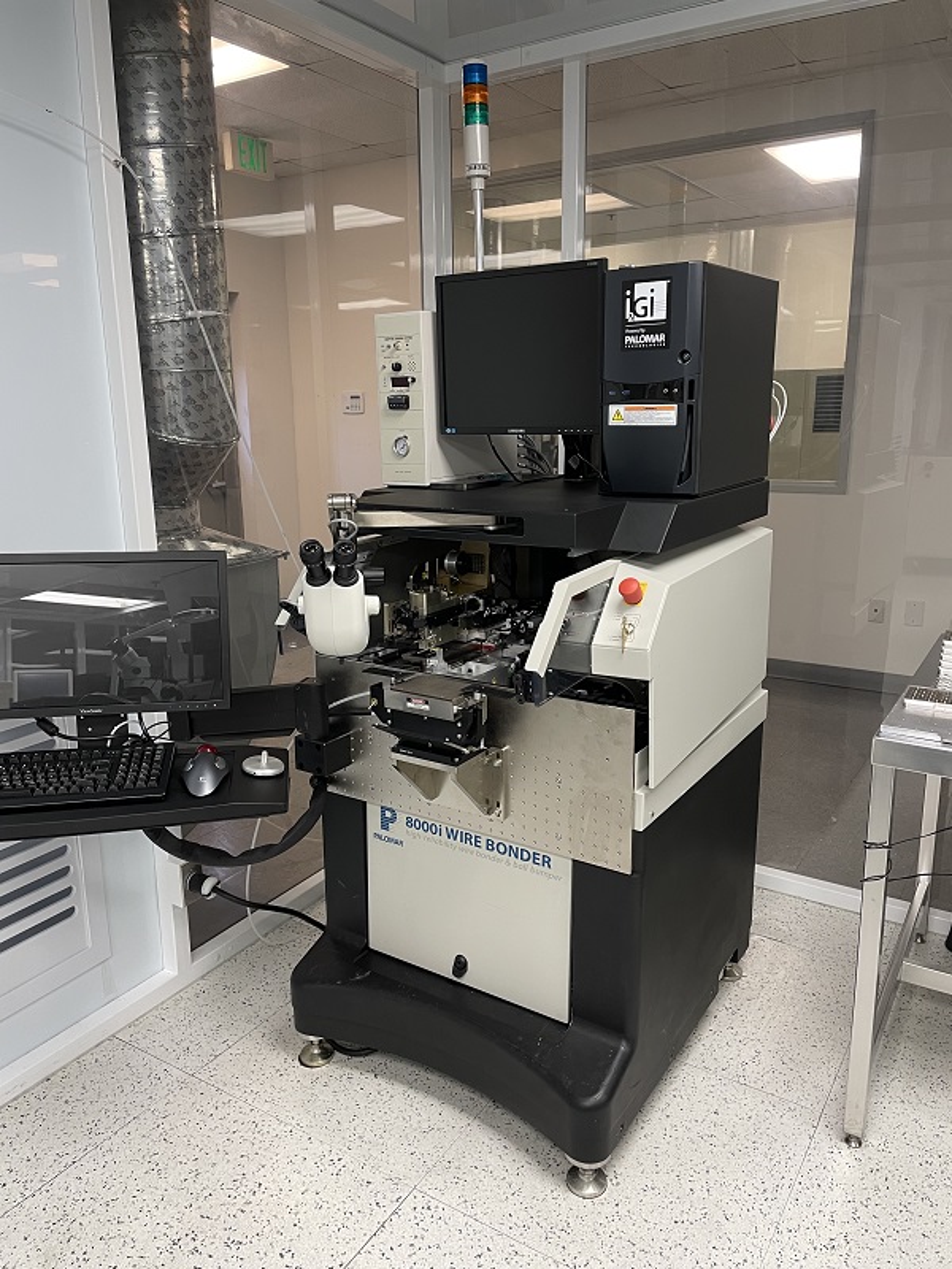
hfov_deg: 53.1
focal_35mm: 26
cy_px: 634
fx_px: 953
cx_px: 476
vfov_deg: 67.3
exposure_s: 1/60
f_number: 1.6
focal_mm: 4.2
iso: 80
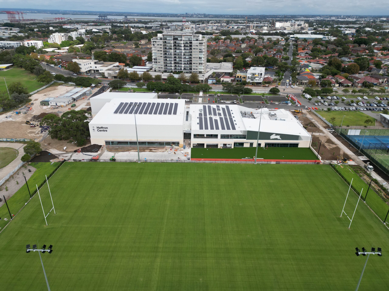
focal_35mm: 24
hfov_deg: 71.6
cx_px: 194
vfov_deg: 56.8
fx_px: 270
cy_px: 146
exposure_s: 1/2000
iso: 140
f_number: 1.7
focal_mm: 6.72
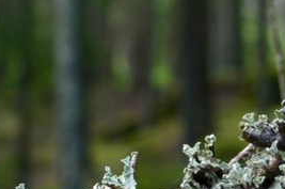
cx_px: 74
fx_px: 1987
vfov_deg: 5.4
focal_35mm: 251
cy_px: 41
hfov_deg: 8.2
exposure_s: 1/60
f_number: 6.3
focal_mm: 35
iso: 400
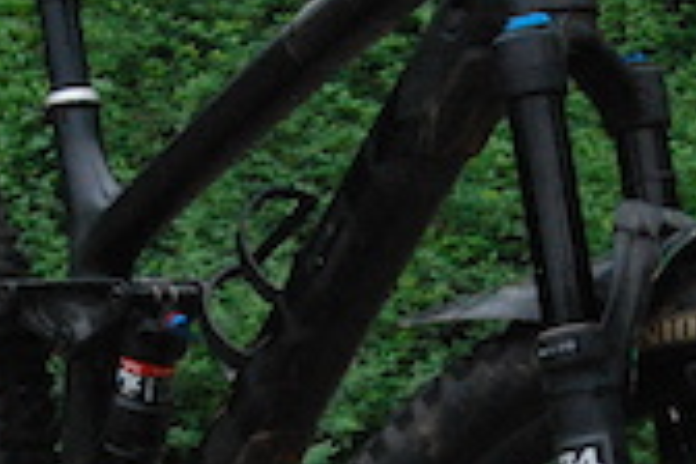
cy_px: 530
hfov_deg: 14.3
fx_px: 2764
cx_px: 273
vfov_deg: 9.5
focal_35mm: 143
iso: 1600
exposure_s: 1/400
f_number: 8
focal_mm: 20
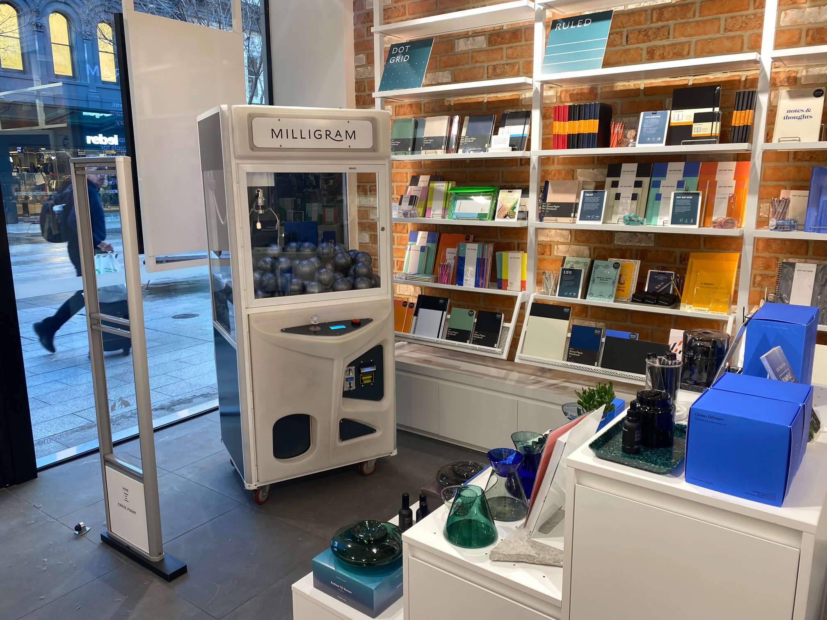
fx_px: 621
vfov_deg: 53.1
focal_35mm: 26
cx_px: 414
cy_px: 310
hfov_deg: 67.3
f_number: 1.8
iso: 40
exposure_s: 1/100
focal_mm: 4.25
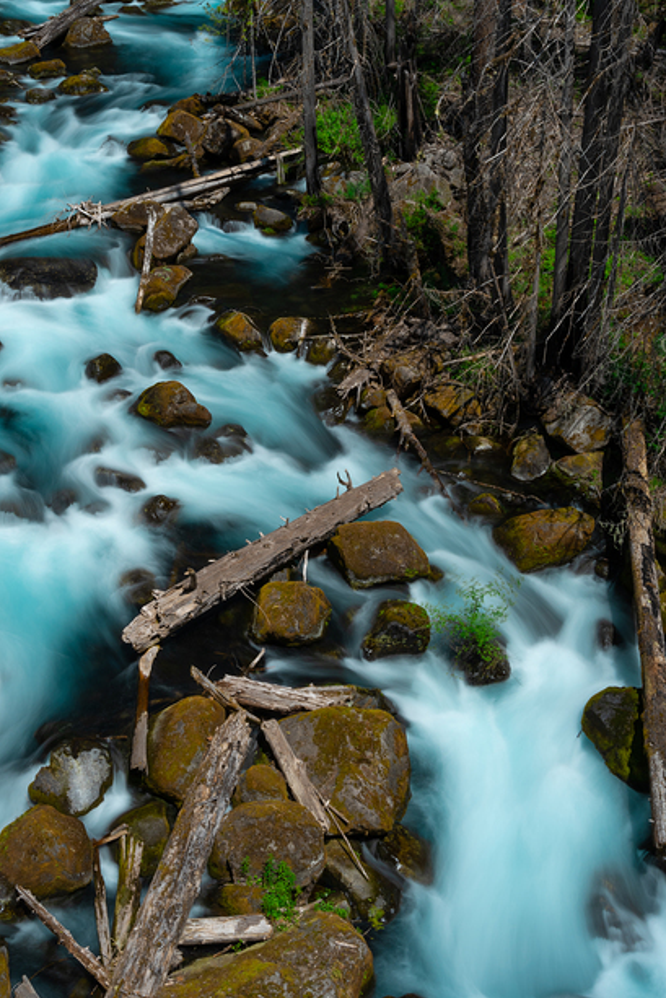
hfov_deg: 28.6
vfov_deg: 41.8
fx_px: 1303
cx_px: 275
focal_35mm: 47
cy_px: 420
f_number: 22
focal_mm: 32
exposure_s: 1.6
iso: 64
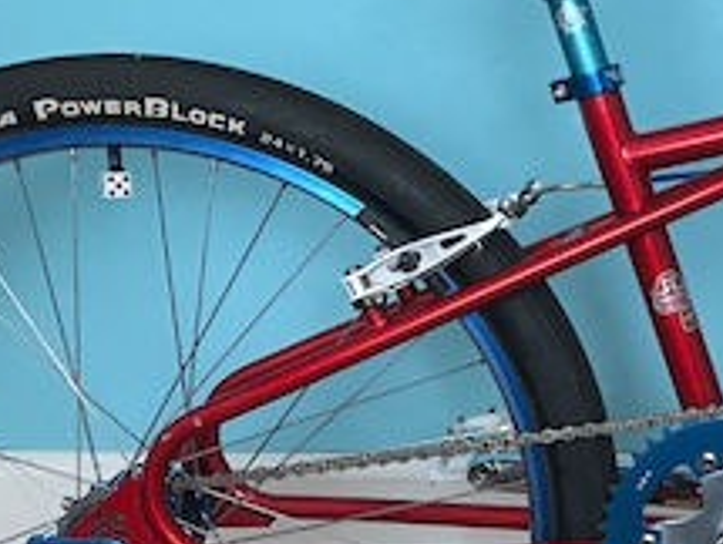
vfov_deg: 14.3
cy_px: 252
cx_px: 925
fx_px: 2176
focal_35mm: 104
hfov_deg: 17.7
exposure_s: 1/30
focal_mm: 3.99
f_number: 1.8
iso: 20
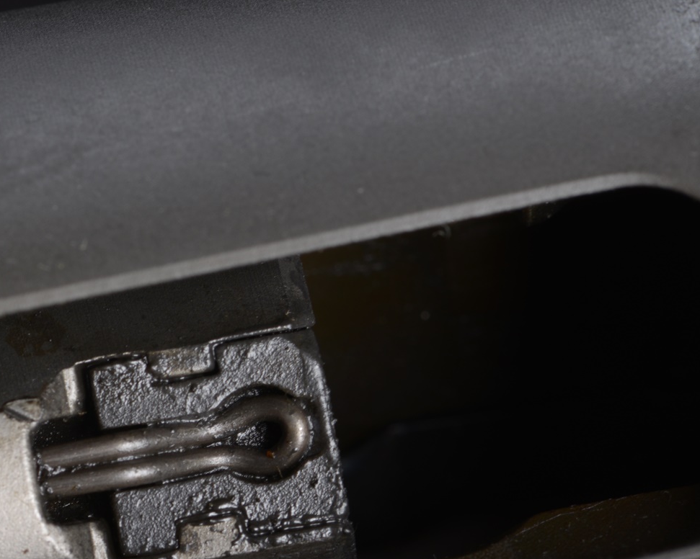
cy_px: 433
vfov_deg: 7.4
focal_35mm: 208
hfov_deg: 9.3
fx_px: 4307
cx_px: 84
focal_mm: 105
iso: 100
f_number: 22
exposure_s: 1/80
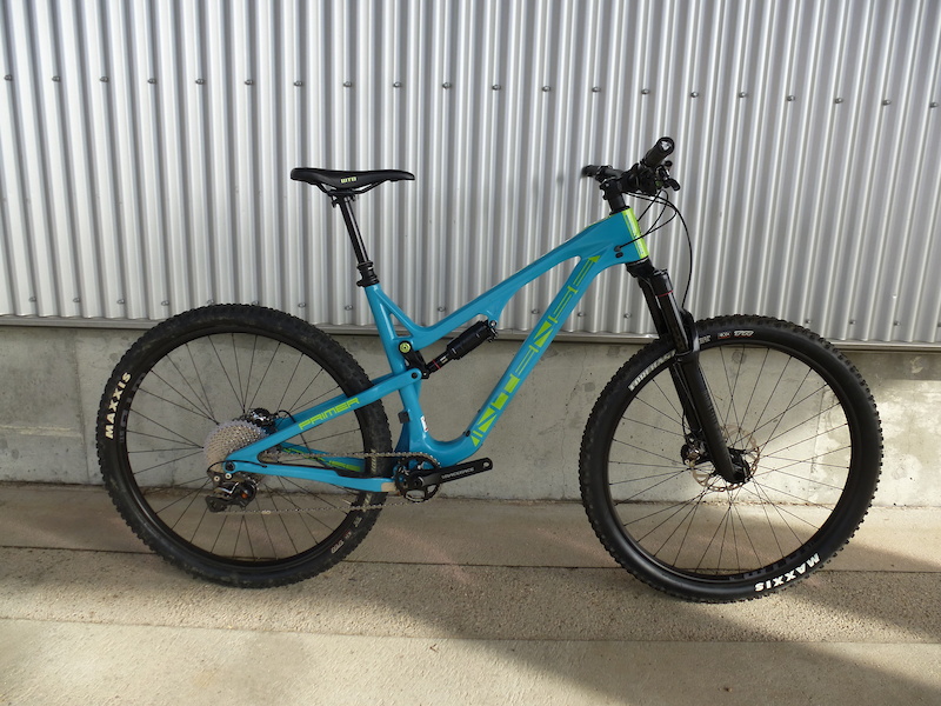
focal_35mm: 24
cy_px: 353
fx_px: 652
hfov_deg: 71.6
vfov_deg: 56.8
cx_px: 470
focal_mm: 4.3
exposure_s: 1/320
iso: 100
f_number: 4
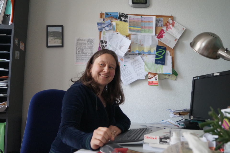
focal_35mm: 33
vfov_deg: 39.9
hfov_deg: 57.2
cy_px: 76
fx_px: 211
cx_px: 115
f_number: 4
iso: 1250
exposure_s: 1/160
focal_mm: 22
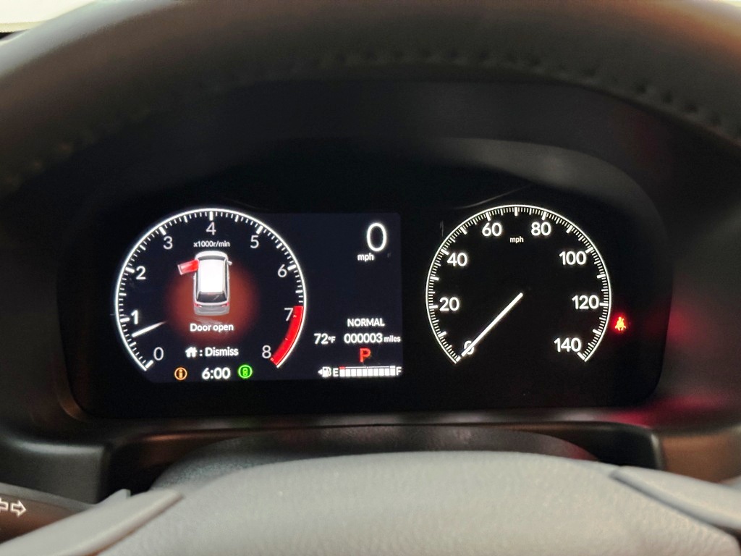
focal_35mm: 48
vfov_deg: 30.3
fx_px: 1028
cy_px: 278
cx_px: 370
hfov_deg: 39.7
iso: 640
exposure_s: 1/20
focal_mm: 6.86
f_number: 1.78
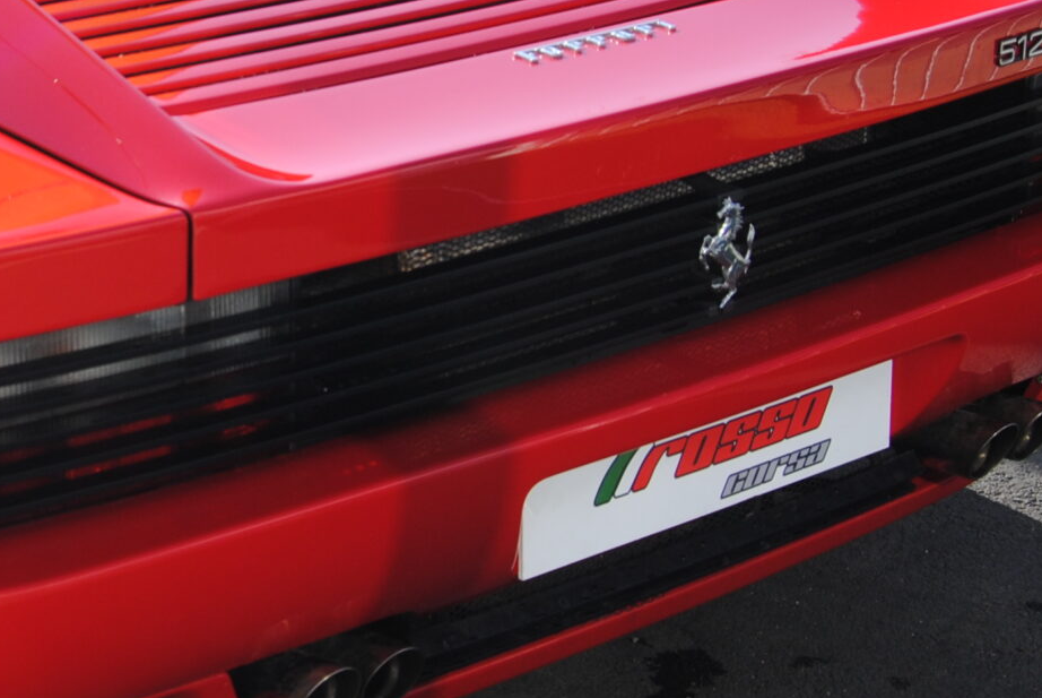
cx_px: 62
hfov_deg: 19.9
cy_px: 179
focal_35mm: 100
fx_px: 2898
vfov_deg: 13.7
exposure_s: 1/200
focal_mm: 24
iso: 100
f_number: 7.1
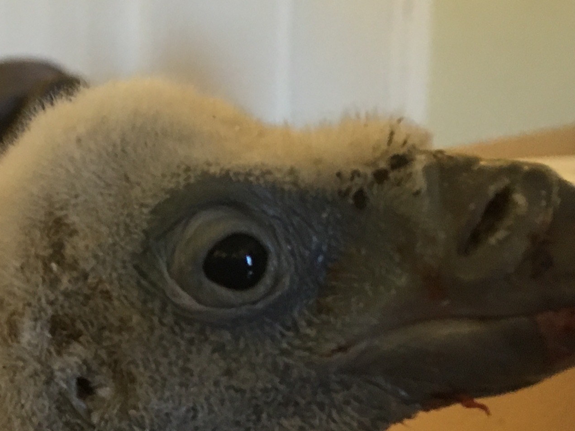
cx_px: -105
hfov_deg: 20.1
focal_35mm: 92
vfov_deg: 15.9
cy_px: 372
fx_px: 1528
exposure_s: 1/33
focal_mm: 4.15
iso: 125
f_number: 2.2
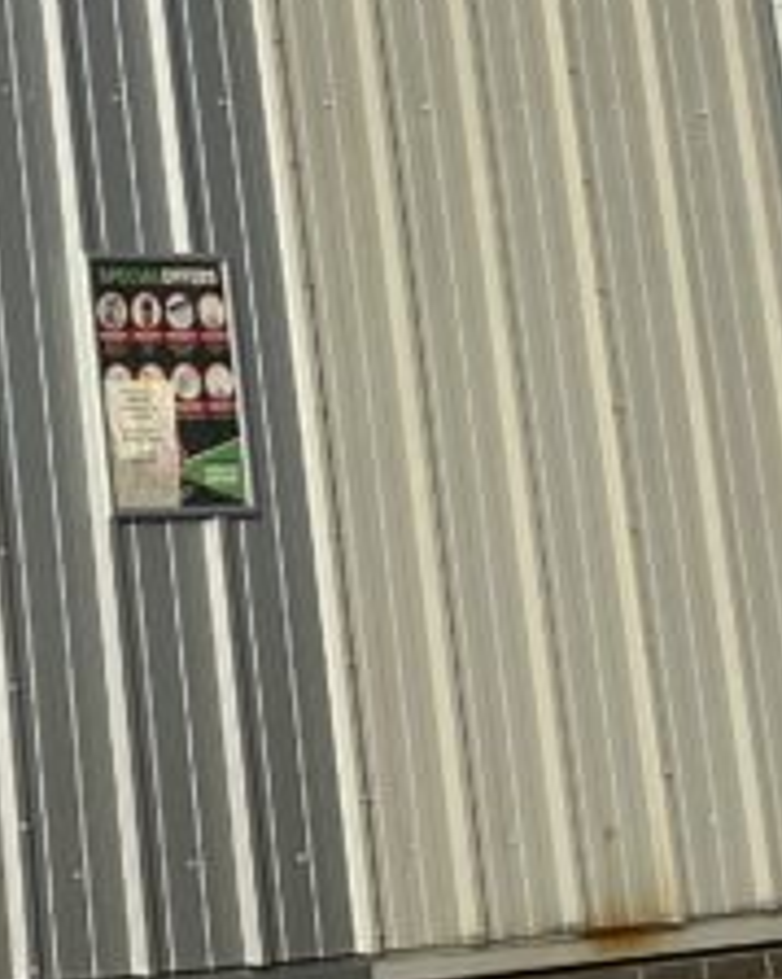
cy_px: -380
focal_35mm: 107
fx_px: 3098
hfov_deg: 12.8
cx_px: -725
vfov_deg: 16.7
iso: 80
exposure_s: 1/8197
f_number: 1.78
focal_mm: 6.86
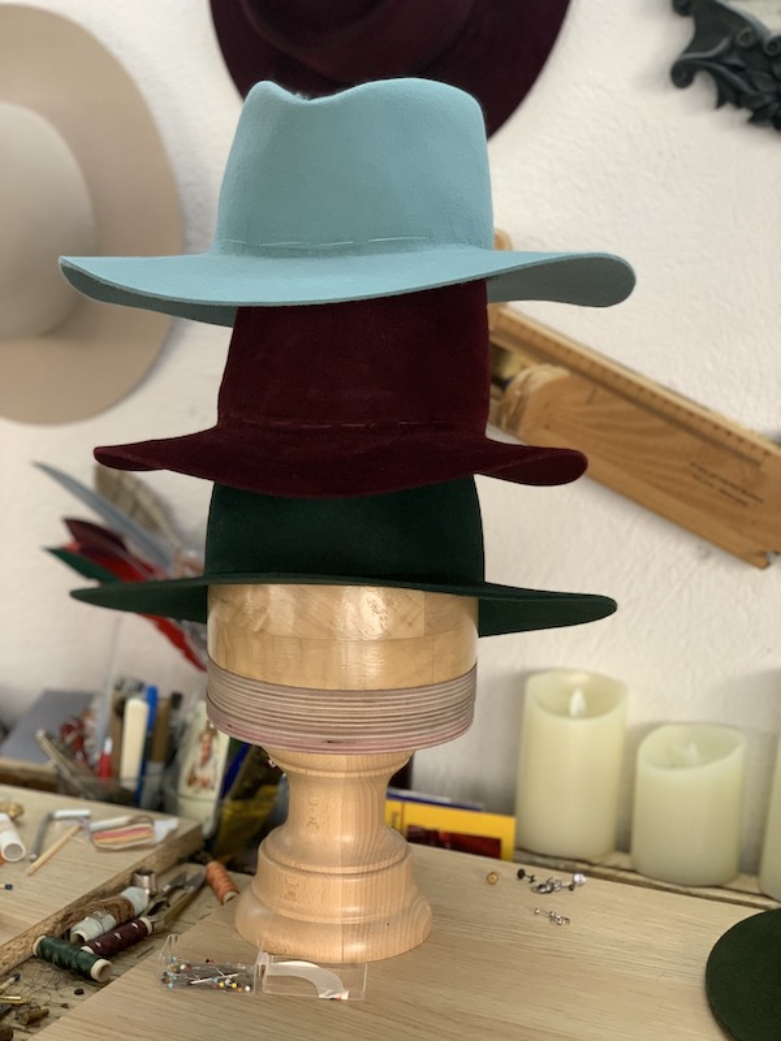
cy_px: 520
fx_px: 1564
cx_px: 390
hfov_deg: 28.0
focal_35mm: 52
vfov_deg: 36.8
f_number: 2.4
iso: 125
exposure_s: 1/107
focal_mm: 6
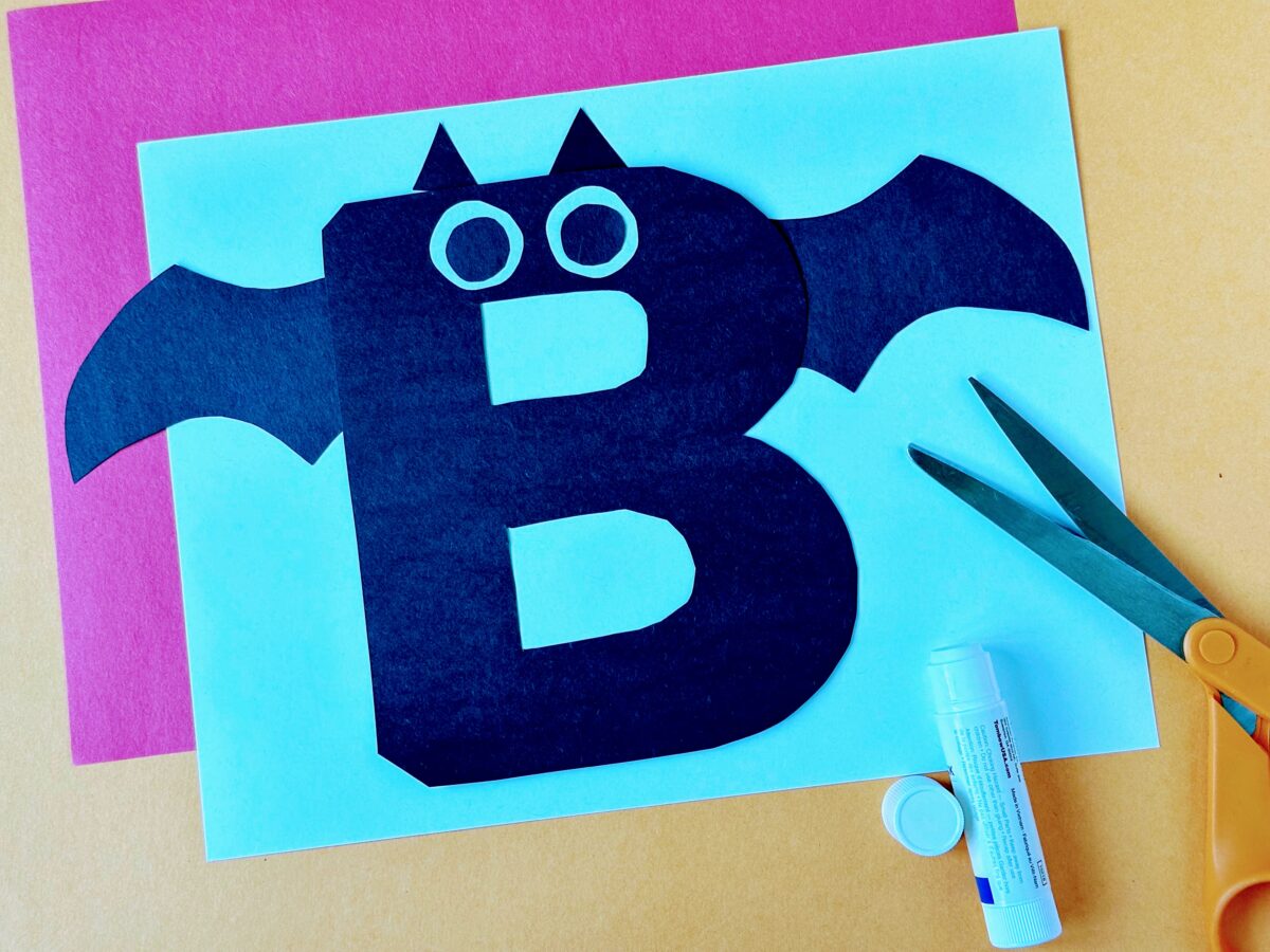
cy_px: 476
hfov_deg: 39.7
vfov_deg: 30.3
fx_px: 1761
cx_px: 635
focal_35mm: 48
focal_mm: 6.86
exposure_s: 1/60
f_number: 1.78
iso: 125
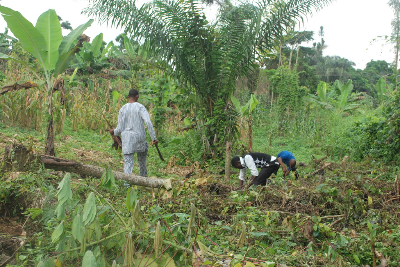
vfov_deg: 29.9
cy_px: 134
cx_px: 200
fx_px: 500
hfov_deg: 43.6
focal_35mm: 45
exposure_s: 1/200
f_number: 8
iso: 400
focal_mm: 30
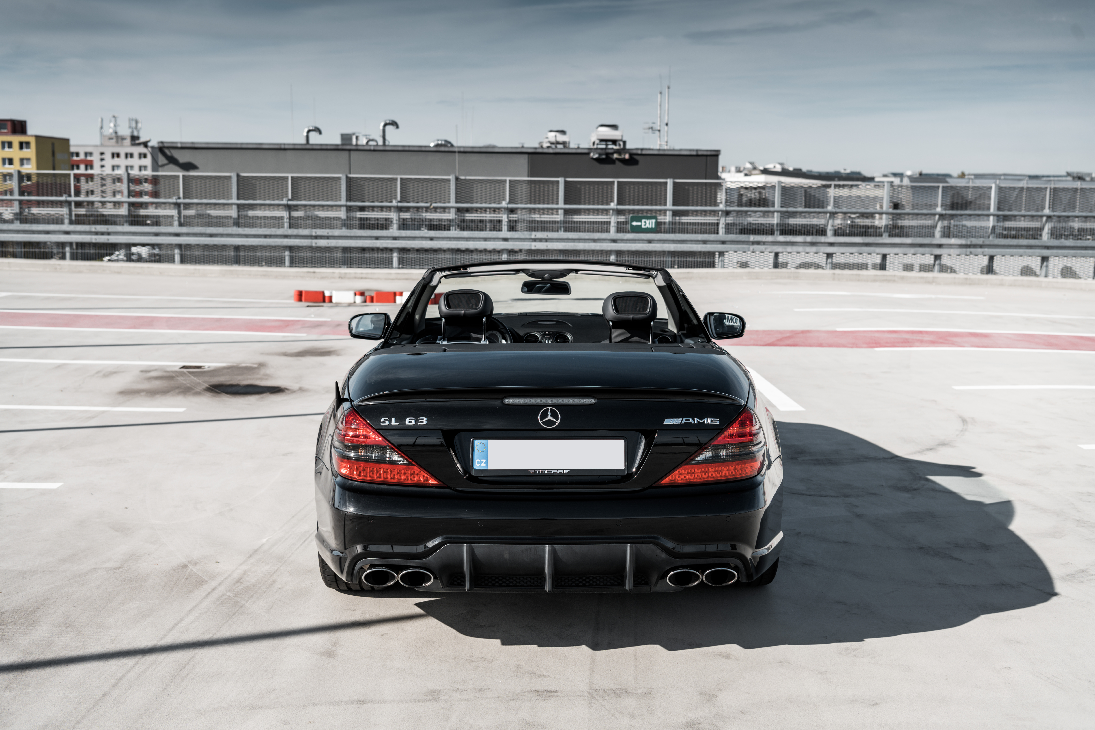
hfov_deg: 46.4
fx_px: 1277
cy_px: 365
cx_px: 548
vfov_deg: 31.9
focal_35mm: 42
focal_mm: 42
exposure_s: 1/250
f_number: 4.5
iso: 64
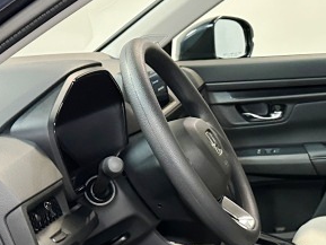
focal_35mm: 85
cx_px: 299
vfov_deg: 17.1
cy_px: 230
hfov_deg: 22.4
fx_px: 801
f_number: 1.78
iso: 640
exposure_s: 1/40
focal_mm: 6.86
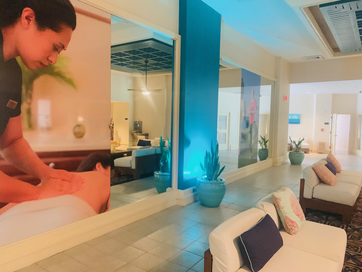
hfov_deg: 67.3
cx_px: 181
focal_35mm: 26
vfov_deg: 53.1
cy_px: 136
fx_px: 272
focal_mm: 4.25
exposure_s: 1/24
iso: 640
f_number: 1.8
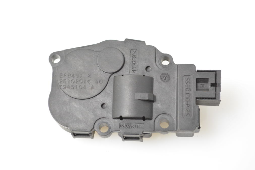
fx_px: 591
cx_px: 129
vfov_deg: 16.4
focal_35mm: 84
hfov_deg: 24.3
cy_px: 84
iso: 2000
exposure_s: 1/125
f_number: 5.6
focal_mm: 55
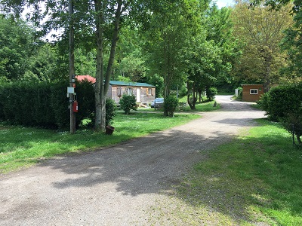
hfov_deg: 61.7
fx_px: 253
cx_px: 151
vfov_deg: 48.2
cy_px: 113
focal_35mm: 29
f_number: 2.2
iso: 25
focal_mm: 4.15
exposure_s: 1/368
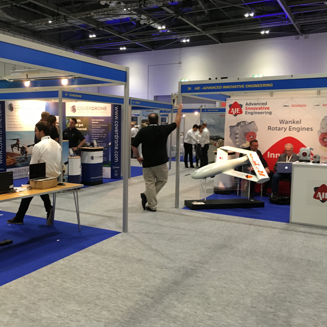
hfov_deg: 47.0
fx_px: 374
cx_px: 135
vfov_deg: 47.2
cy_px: 164
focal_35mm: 35
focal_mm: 4.15
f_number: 2.2
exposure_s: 1/33
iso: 160
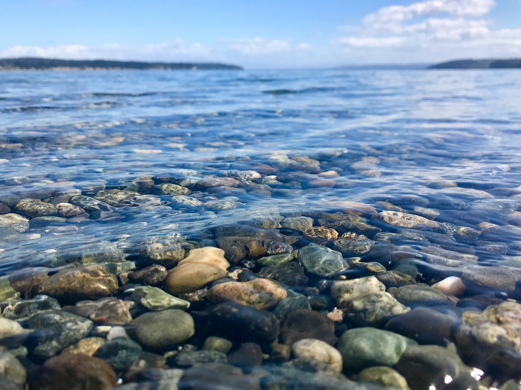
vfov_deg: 49.7
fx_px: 421
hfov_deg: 63.4
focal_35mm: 28
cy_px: 195
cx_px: 260
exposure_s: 1/2591
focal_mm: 3.99
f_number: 1.8
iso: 20
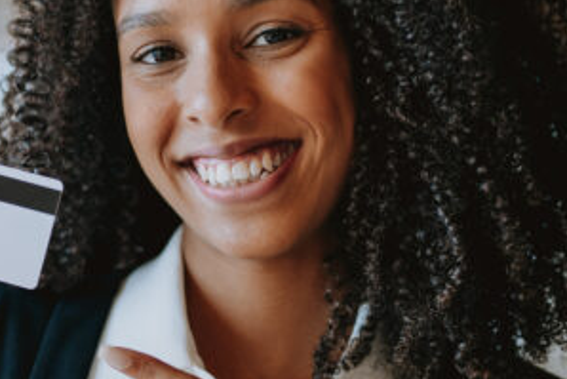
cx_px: 160
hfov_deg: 17.7
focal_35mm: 115
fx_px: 1812
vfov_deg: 11.9
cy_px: 332
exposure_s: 1/160
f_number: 1.6
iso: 320
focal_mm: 35
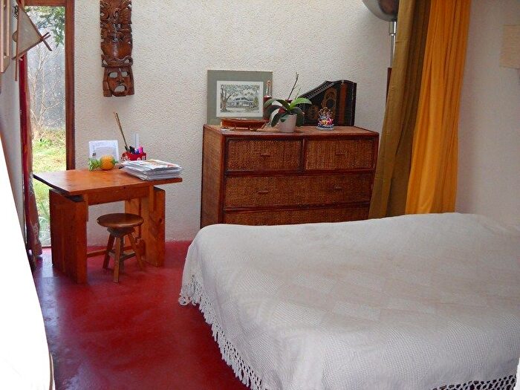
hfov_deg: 45.8
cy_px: 195
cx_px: 260
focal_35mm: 41
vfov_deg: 35.1
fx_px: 616
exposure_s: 1/30
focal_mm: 6.72
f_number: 3.1
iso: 200
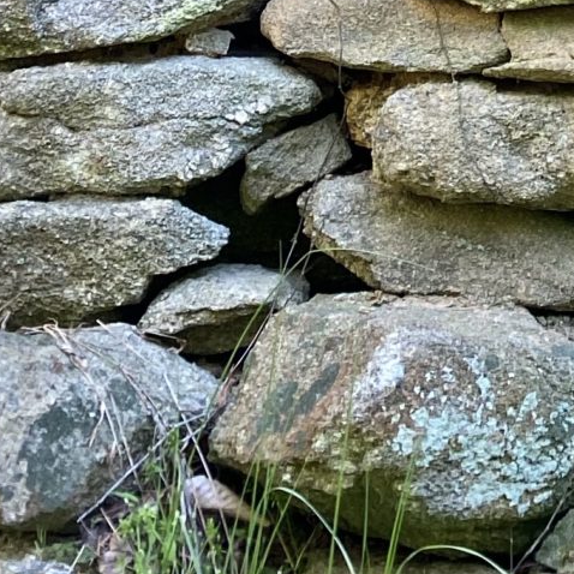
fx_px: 2308
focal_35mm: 123
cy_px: -837
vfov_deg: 11.5
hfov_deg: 13.3
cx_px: 872
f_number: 1.8
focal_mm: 4.25
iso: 40
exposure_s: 1/122
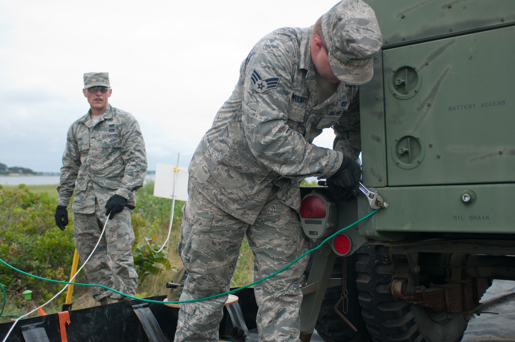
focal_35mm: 42
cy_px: 171
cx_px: 258
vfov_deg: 31.8
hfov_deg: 46.4
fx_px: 600
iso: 100
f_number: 2.8
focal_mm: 28
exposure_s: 1/400
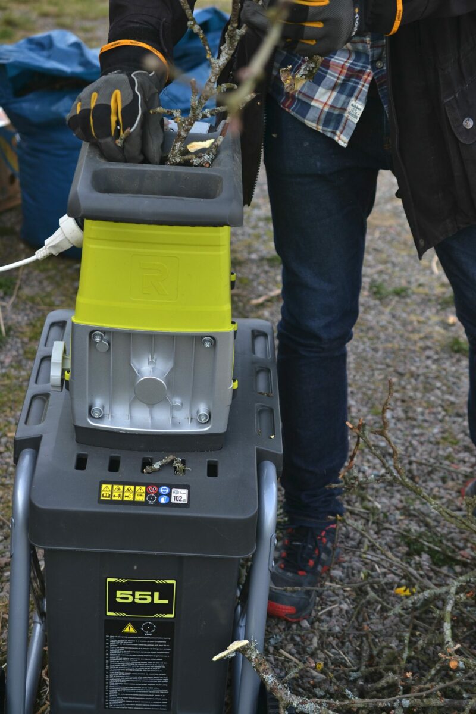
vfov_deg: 33.4
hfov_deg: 22.6
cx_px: 238
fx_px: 1190
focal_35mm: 60
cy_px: 357
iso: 100
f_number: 4
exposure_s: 1/320
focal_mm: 40
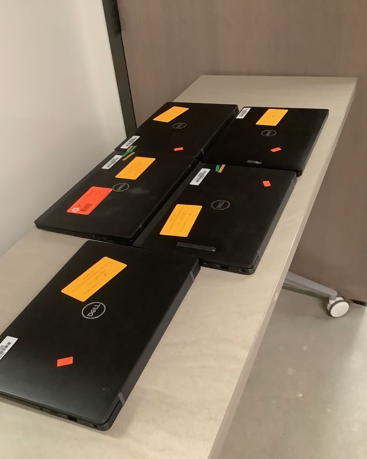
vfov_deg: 50.3
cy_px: 235
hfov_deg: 41.2
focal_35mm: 36
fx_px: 489
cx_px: 180
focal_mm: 3.3
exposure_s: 1/33
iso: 320
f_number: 2.4
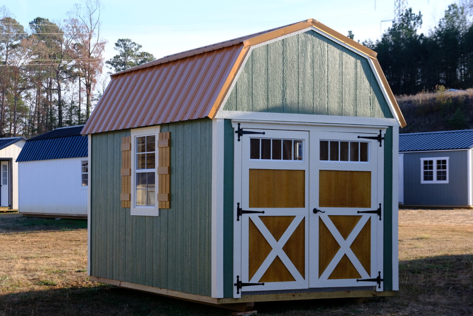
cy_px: 158
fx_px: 986
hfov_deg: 27.0
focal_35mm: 75
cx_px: 236
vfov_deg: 18.2
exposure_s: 1/100
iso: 200
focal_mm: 50
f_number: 8
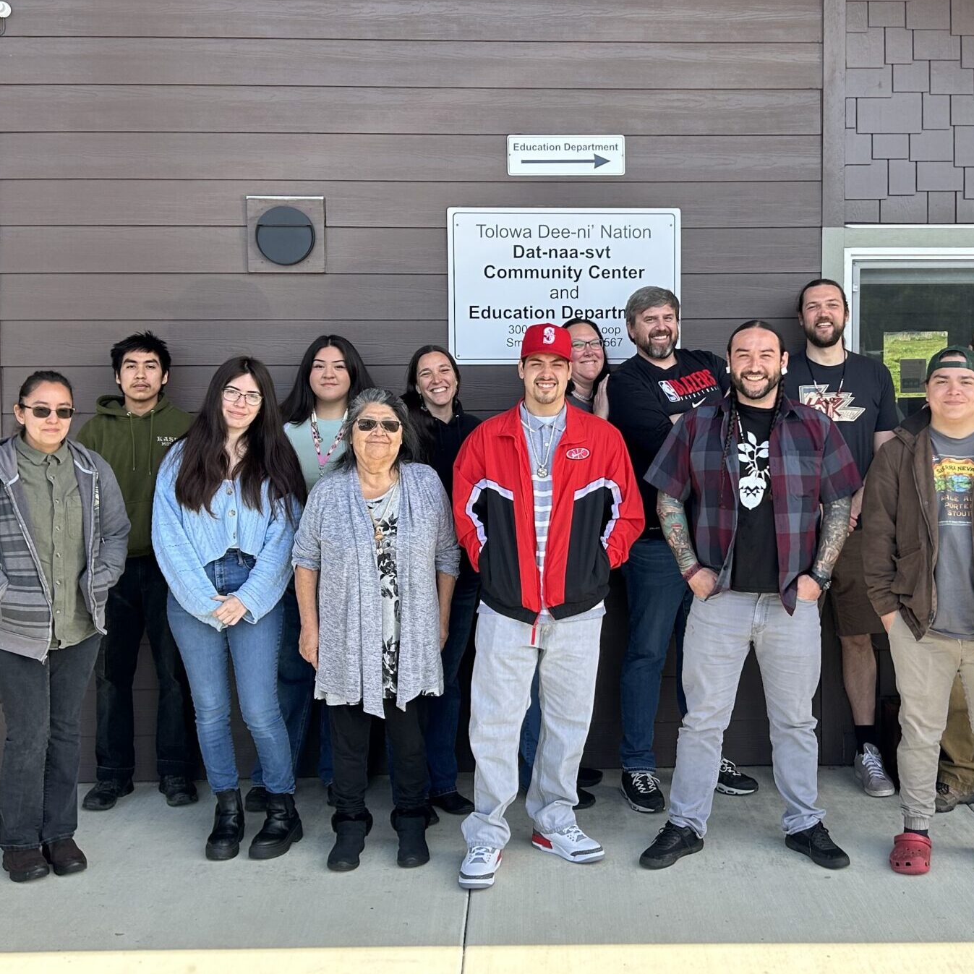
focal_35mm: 31
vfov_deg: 52.5
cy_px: 486
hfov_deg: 51.7
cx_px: 634
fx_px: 987
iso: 50
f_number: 1.5
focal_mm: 5.7
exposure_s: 1/646
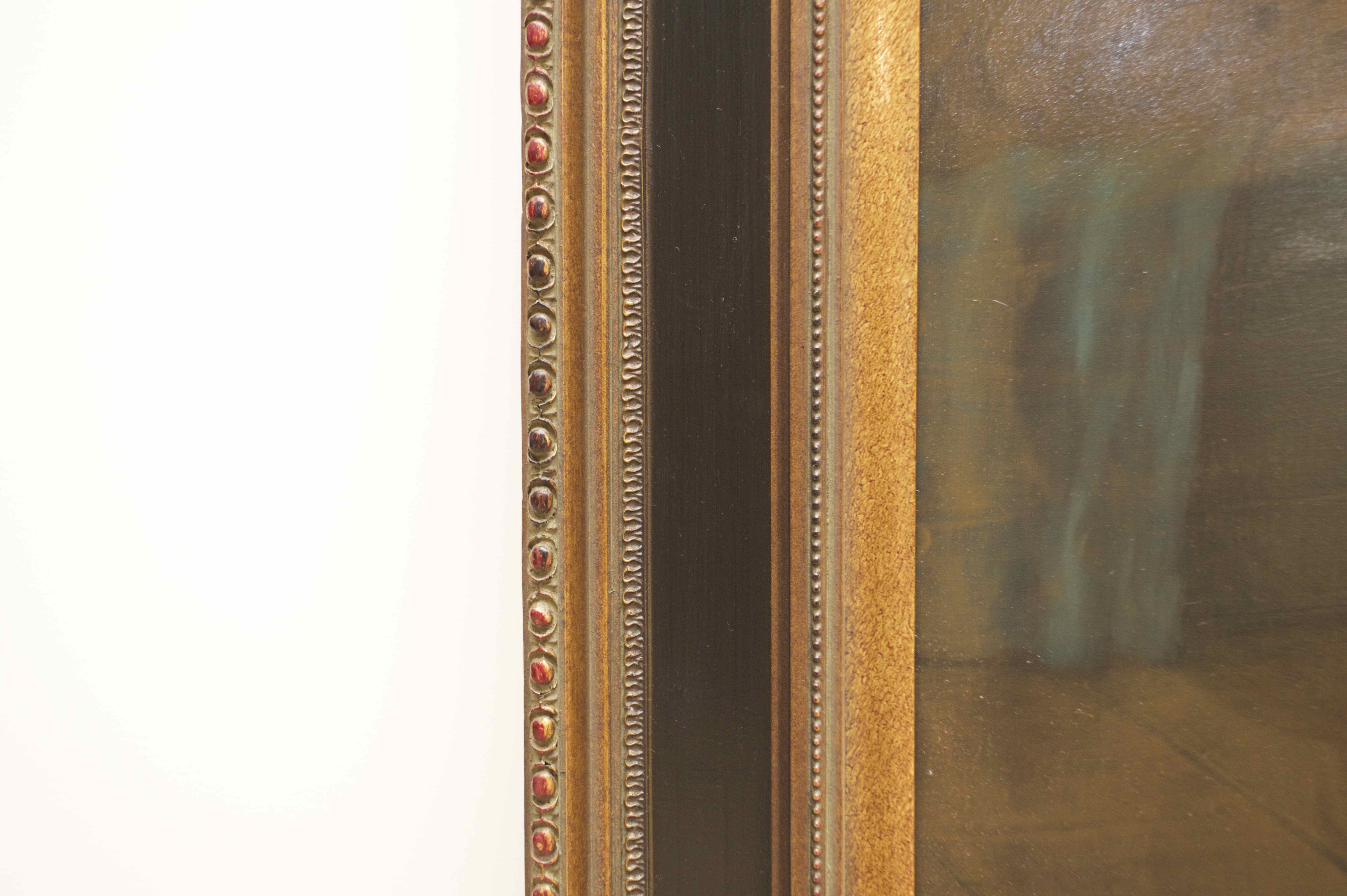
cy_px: 448
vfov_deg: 25.7
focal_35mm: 52
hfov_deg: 37.9
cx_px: 674
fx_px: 1963
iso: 800
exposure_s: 1/60
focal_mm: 35
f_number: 5
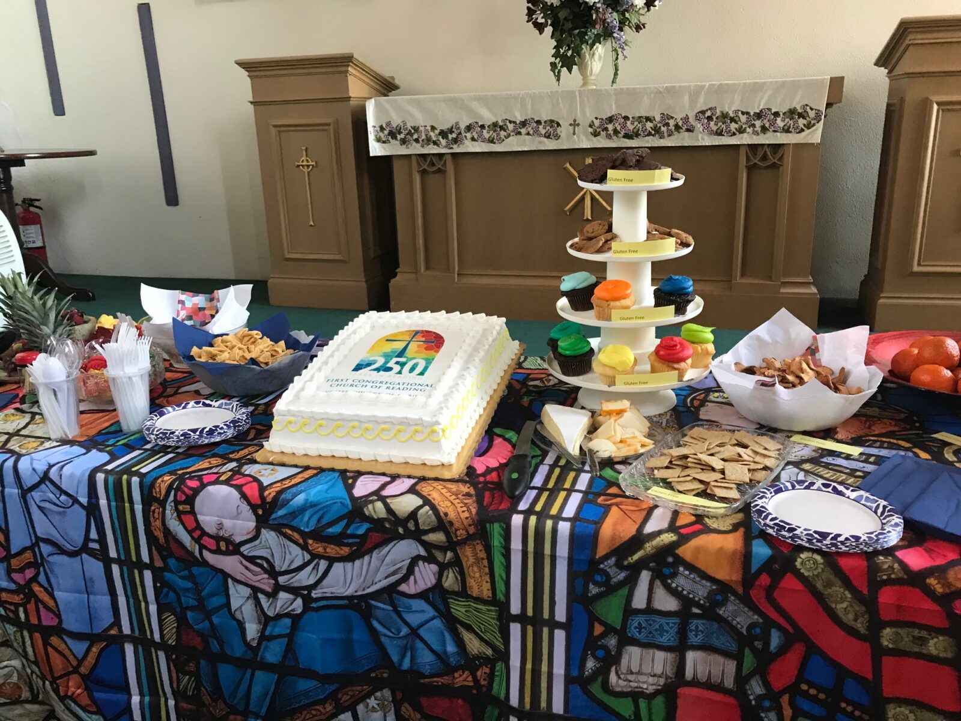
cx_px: 480
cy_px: 360
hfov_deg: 63.4
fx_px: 777
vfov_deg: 49.7
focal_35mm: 28
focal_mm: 3.99
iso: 50
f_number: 1.8
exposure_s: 1/15
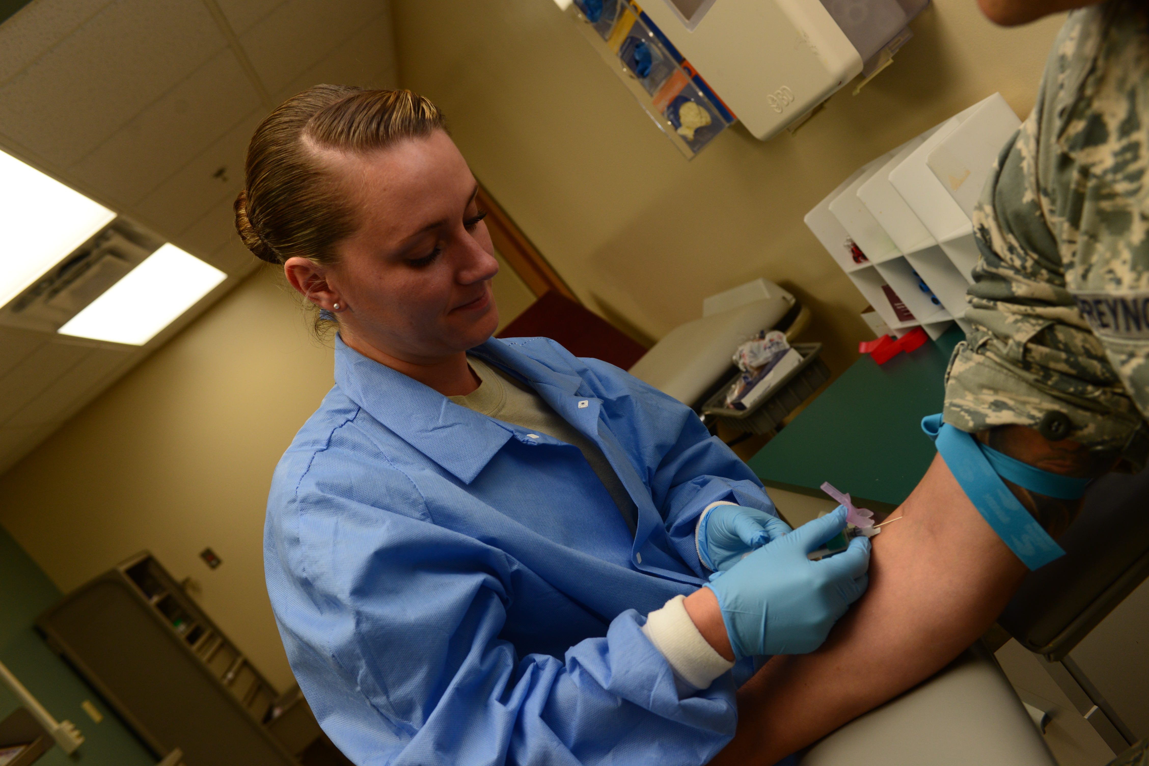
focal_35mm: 32
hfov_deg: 58.7
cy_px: 383
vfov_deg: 41.1
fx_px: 1021
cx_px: 574
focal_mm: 32
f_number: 5.6
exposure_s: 1/200
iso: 800
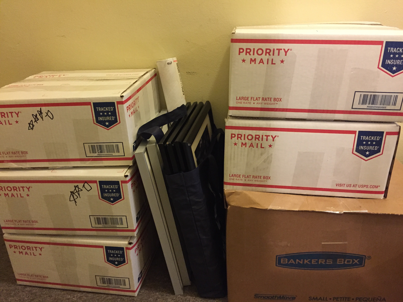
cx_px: 202
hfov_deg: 61.7
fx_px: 338
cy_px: 151
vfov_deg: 48.2
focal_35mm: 29
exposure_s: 1/15
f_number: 2.2
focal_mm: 4.15
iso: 320
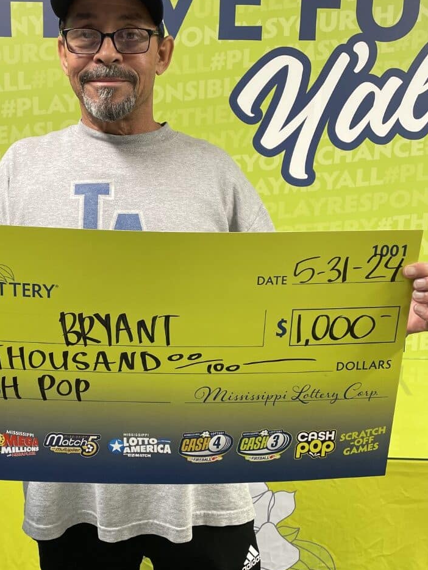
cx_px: 153
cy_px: 275
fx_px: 659
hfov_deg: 35.7
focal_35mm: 40
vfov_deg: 46.8
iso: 100
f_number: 1.6
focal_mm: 4.2
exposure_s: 1/60
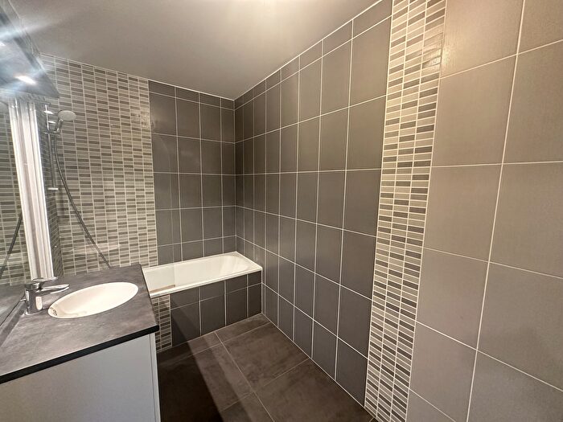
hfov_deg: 102.1
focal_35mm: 14
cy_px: 211
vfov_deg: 85.7
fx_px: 228
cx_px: 282
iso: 800
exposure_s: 1/50
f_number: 2.2
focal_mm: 2.22
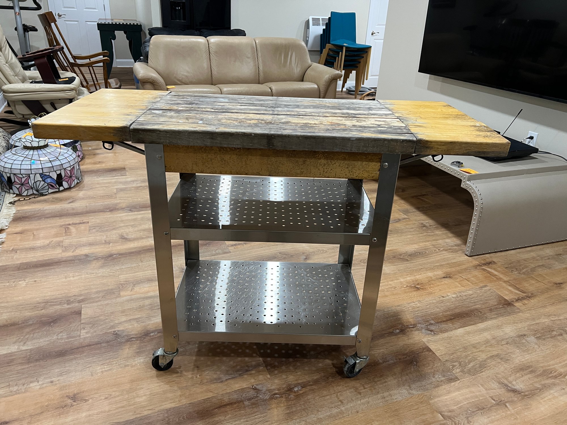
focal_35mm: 26
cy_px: 212
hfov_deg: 67.3
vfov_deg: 53.1
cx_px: 284
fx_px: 426
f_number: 1.5
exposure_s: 1/60
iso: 200
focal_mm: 5.7
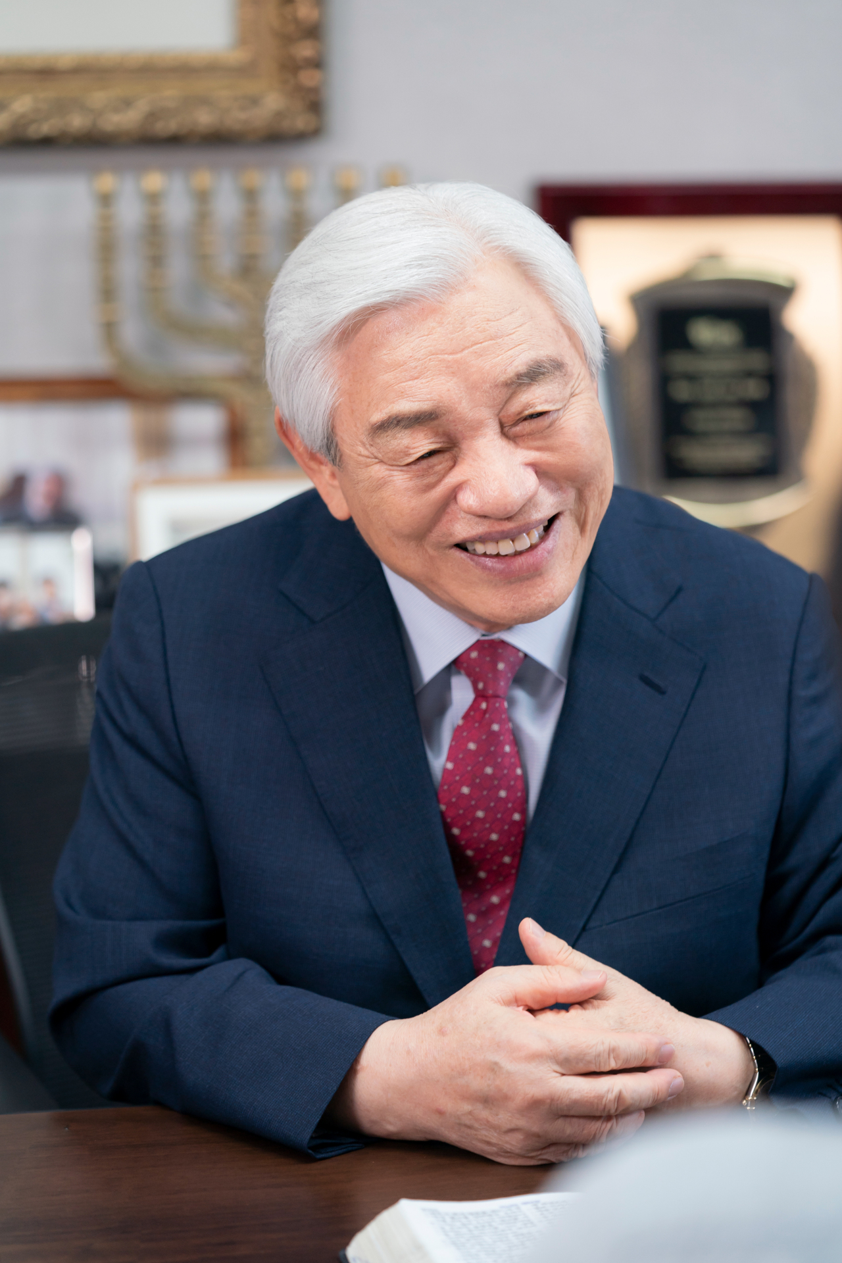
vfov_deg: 21.7
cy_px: 632
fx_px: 3298
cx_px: 421
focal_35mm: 94
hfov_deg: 14.6
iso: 500
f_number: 2.8
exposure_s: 1/160
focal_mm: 94
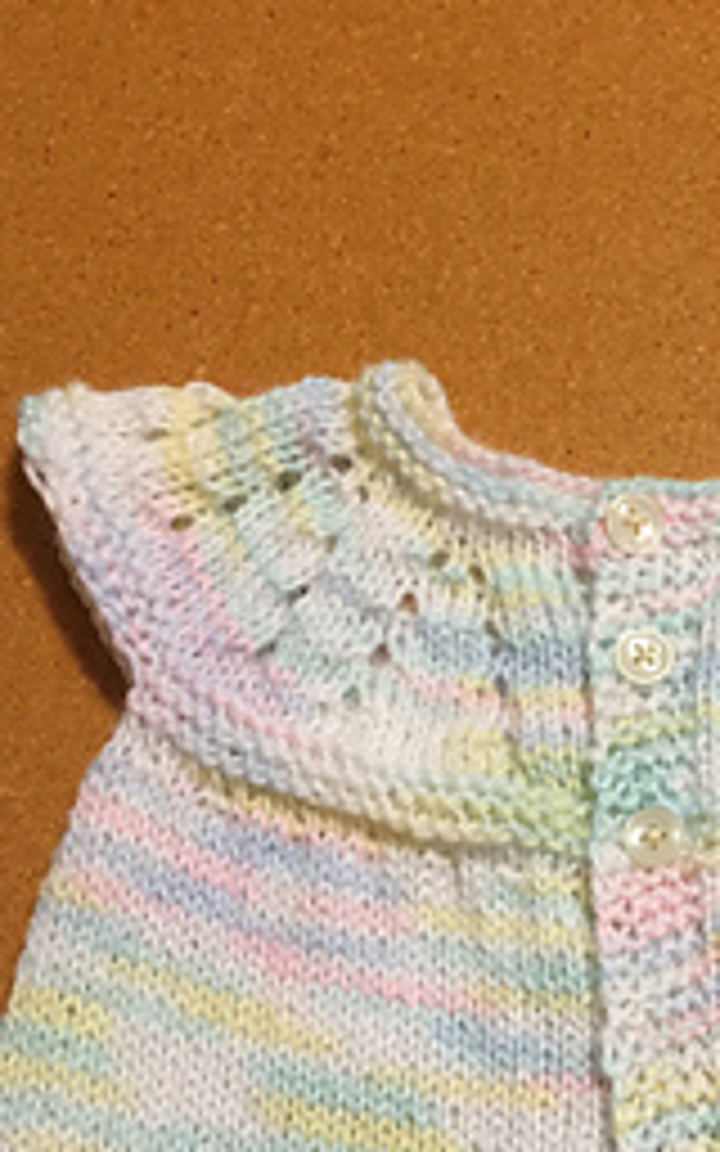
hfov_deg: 21.1
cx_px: 673
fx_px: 1884
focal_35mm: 60
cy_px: 990
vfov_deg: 32.6
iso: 125
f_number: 2.2
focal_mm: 4.15
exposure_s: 1/30
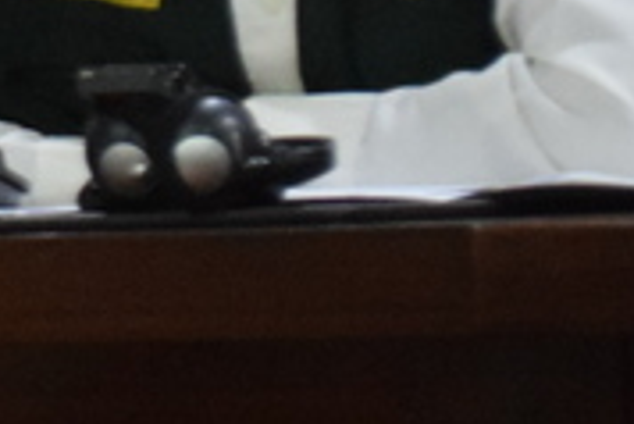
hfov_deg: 4.3
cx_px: -892
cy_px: -235
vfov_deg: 2.9
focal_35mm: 474
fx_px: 8352
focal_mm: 55
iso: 3600
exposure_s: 1/100
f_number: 5.6
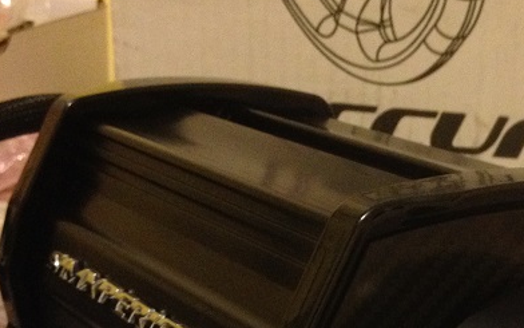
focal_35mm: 97
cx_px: 420
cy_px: 382
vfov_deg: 13.2
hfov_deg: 21.2
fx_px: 1385
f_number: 2.4
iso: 320
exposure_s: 1/20
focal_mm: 4.28
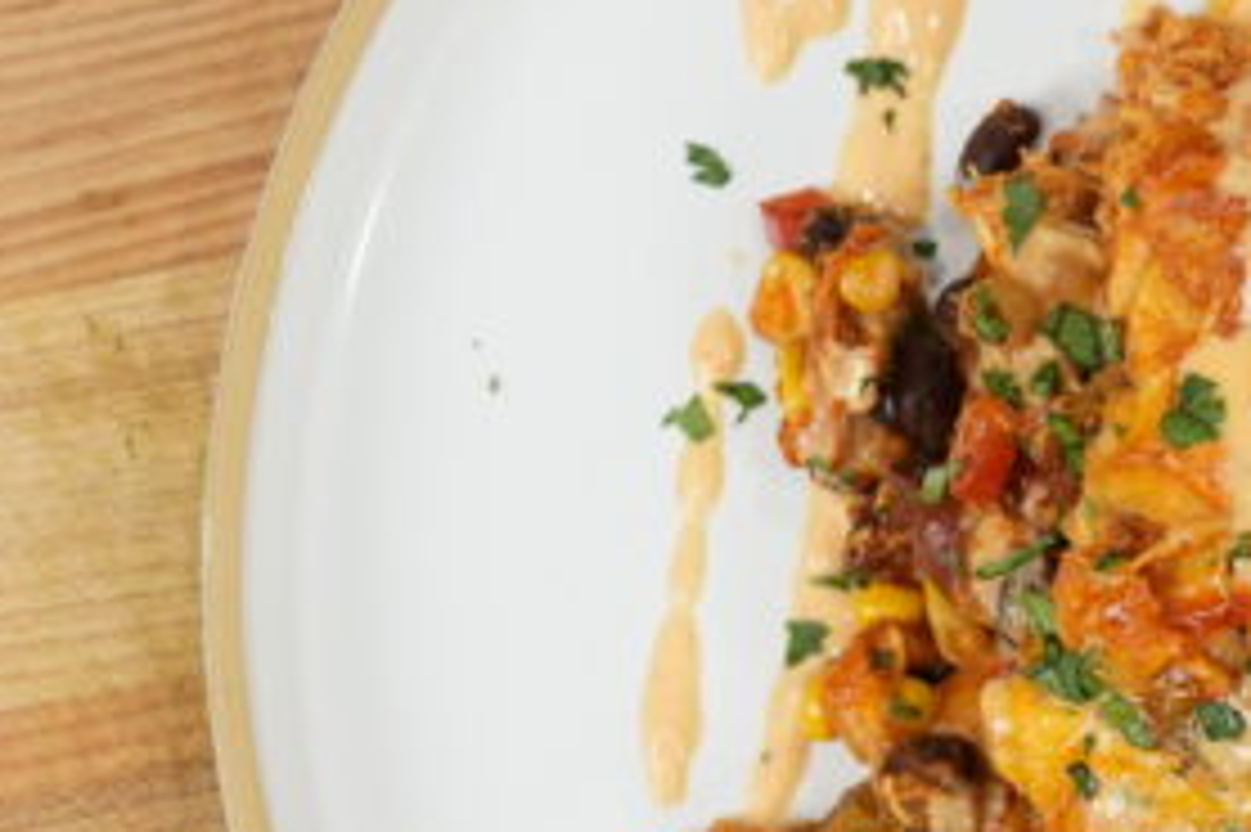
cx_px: 1408
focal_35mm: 119
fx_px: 4133
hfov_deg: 16.6
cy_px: 531
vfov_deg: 11.5
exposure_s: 1/125
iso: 320
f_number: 4
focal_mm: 29
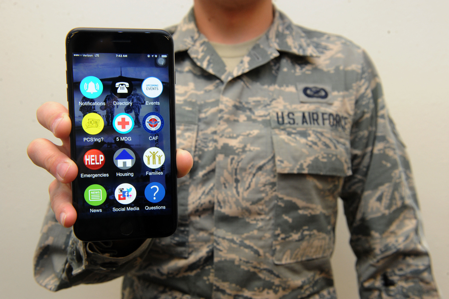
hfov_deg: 50.7
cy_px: 150
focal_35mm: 38
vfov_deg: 35.0
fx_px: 474
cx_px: 224
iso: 1600
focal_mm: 38
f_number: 8
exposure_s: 1/50
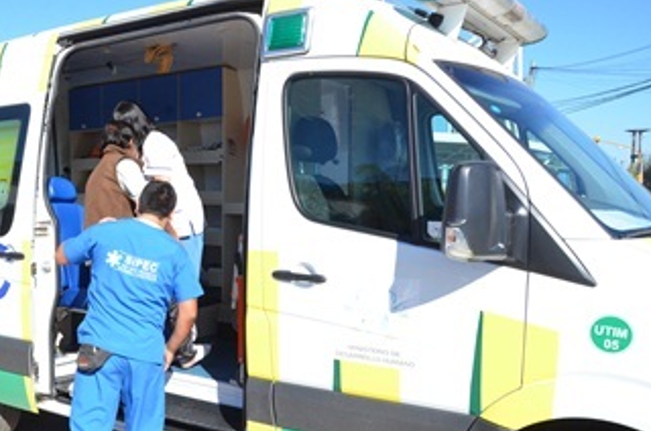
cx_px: 195
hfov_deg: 49.5
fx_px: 686
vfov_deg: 34.8
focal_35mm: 38
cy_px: 252
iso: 1250
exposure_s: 1/1000
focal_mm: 18
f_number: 16
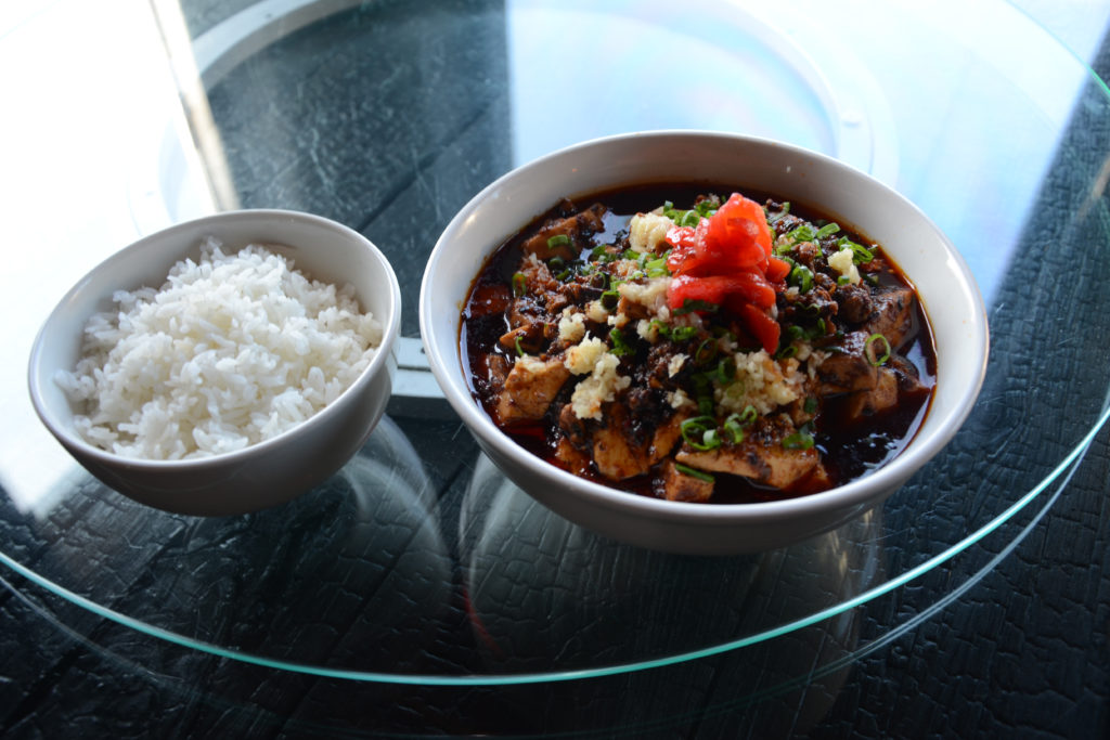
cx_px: 555
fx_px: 1018
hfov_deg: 57.2
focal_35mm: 33
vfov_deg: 40.0
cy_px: 370
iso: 200
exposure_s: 1/40
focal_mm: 22
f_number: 3.8
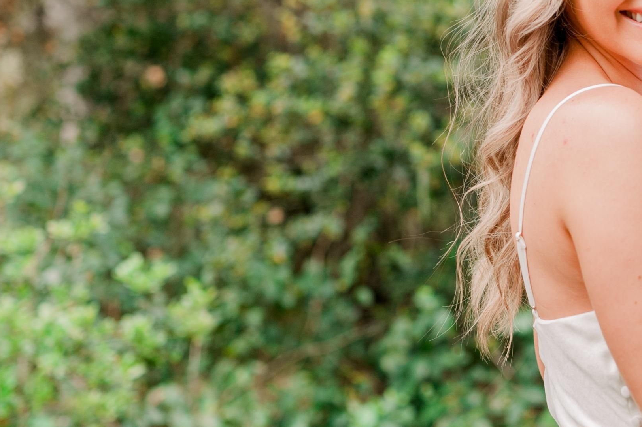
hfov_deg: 15.4
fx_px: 2335
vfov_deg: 10.4
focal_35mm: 131
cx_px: 609
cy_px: 94
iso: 200
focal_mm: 50
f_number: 2.5
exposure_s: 1/250
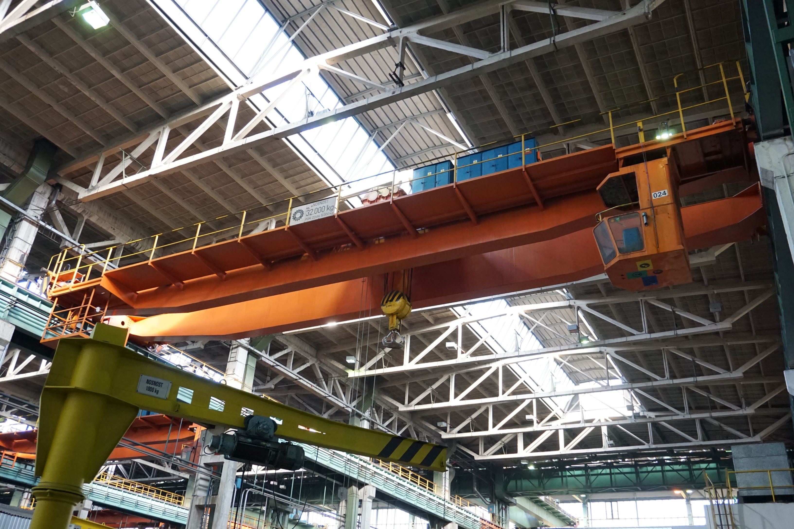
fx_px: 695
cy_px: 264
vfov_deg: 41.7
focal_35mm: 32
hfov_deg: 59.5
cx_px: 397
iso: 2000
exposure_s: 1/160
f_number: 4
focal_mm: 21
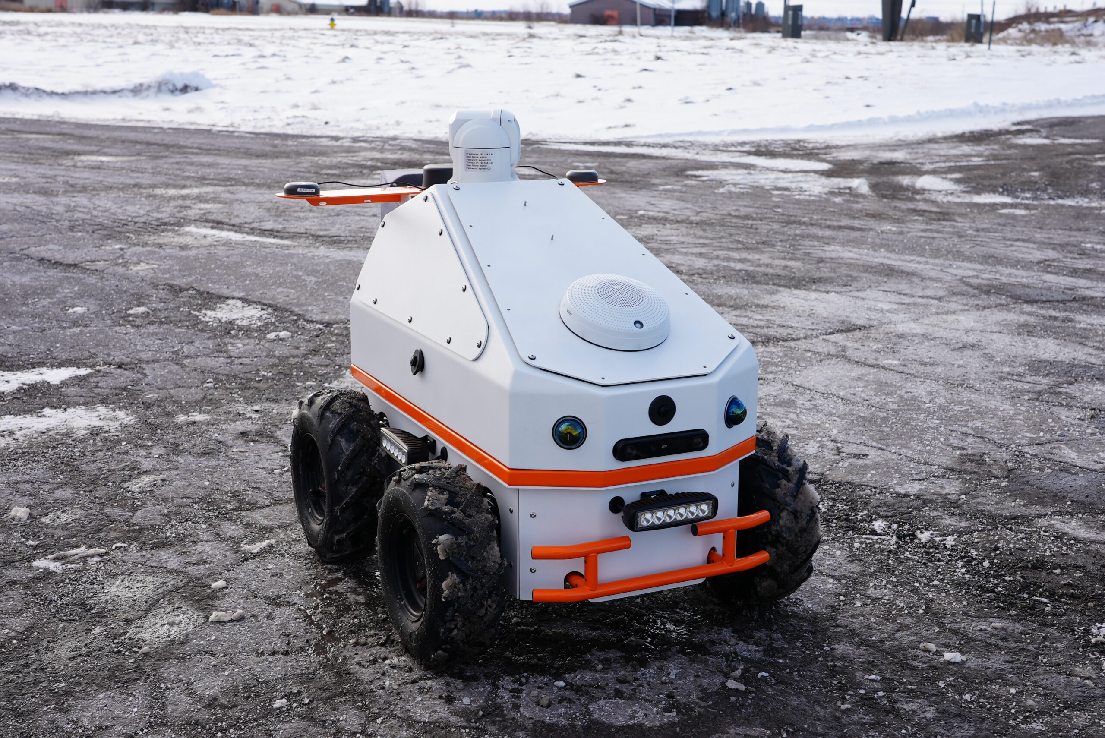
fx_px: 1413
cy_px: 369
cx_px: 552
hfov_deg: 42.7
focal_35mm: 46
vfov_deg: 29.3
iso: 80
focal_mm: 46
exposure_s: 1/125
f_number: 8
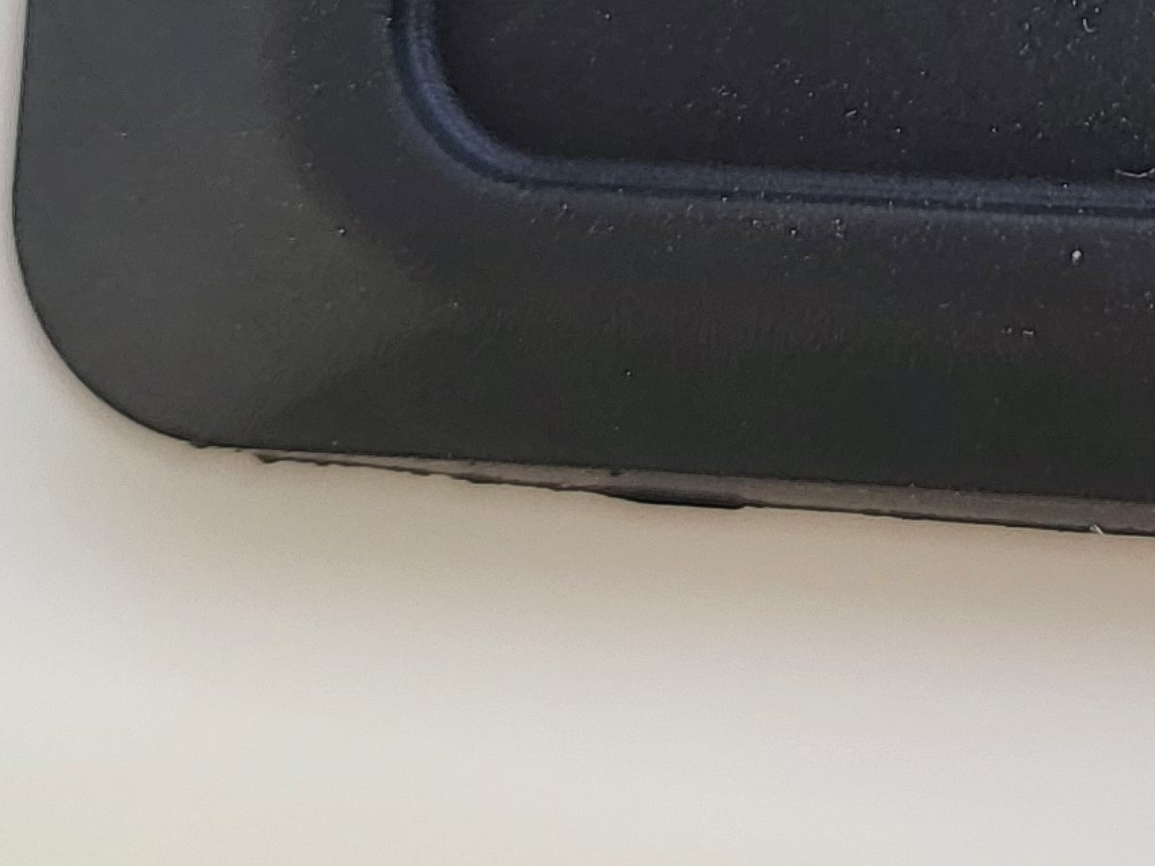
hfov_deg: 15.8
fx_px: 4071
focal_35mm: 122
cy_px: -244
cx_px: 1147
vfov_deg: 11.8
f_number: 1.8
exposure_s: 1/438
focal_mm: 5.4
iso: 40
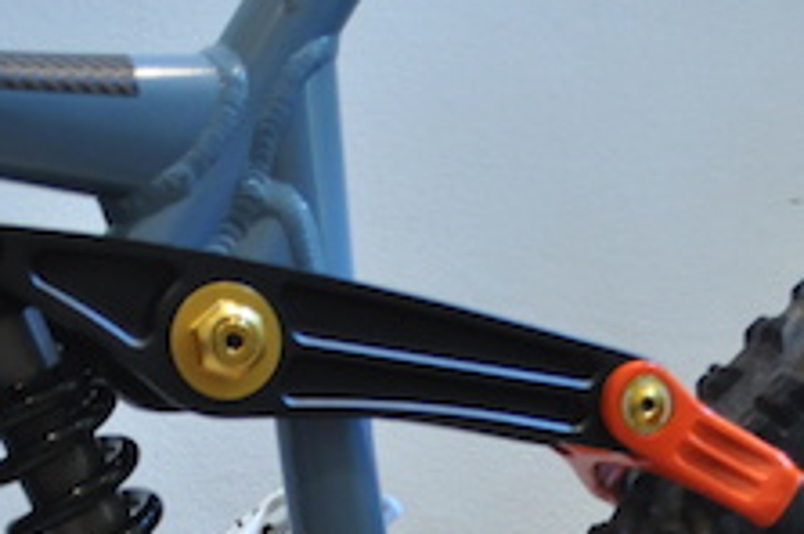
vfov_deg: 10.2
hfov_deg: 15.8
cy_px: 821
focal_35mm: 129
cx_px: 595
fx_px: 2877
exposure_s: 1/20
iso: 800
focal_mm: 24
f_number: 4
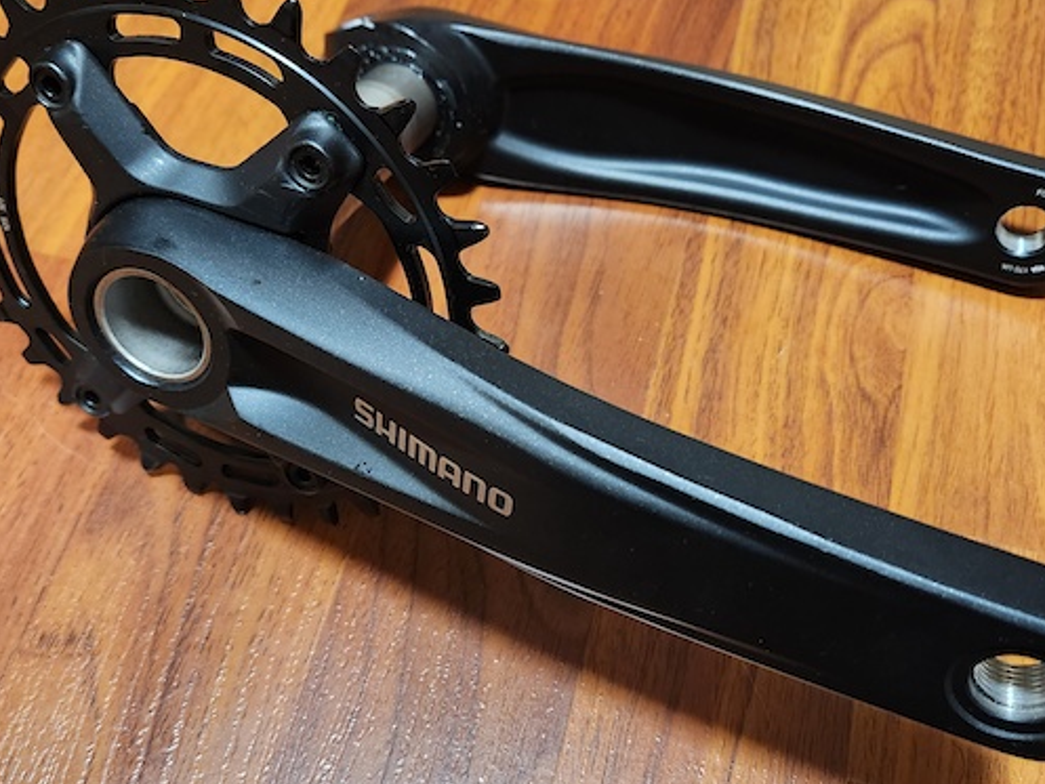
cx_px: 517
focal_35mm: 37
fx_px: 1117
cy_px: 372
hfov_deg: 50.1
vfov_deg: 38.7
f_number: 1.8
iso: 640
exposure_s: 1/40
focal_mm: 5.4
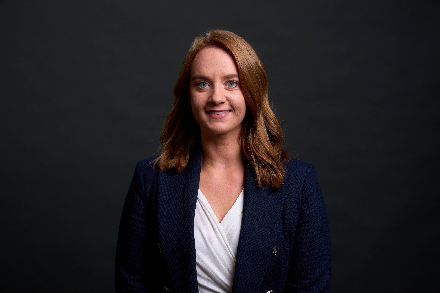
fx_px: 1039
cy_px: 146
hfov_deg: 23.9
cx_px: 220
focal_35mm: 85
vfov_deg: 16.1
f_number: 5.6
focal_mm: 85
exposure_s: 1/200
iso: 640
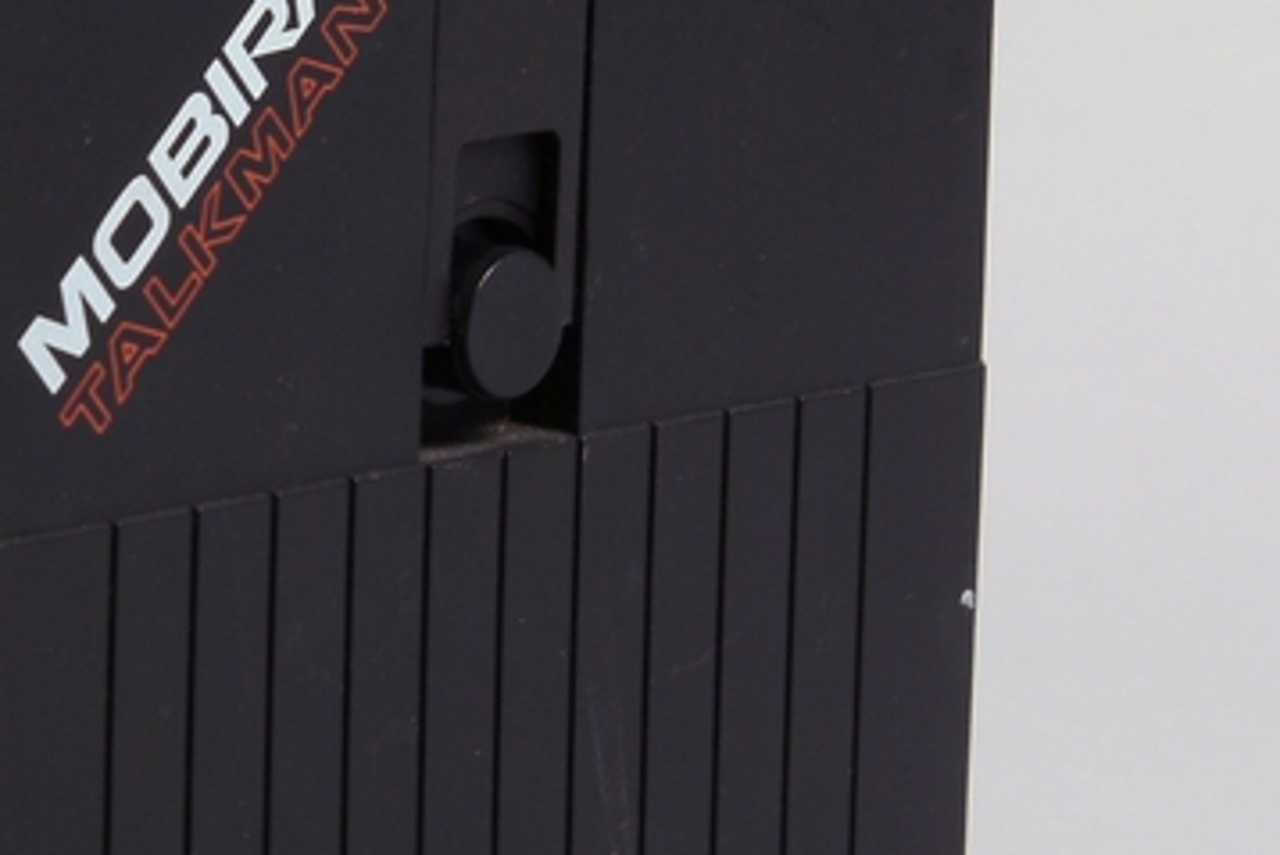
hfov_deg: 8.6
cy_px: 191
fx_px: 8418
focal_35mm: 237
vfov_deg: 5.8
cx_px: -7
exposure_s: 1/10
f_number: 8
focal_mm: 47
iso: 100
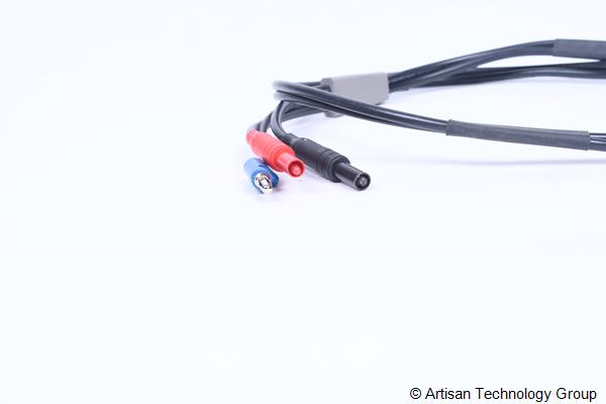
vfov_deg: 16.7
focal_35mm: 82
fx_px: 1380
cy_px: 202
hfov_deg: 24.8
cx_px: 303
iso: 200
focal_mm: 55
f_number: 13
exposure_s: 1/200
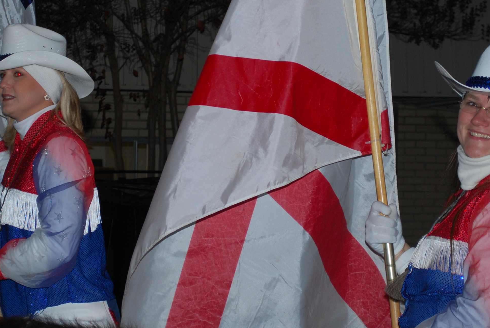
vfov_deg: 9.5
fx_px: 1976
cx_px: 198
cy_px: 150
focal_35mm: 145
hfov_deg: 14.1
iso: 200
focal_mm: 48
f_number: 5.6
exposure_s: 1/60
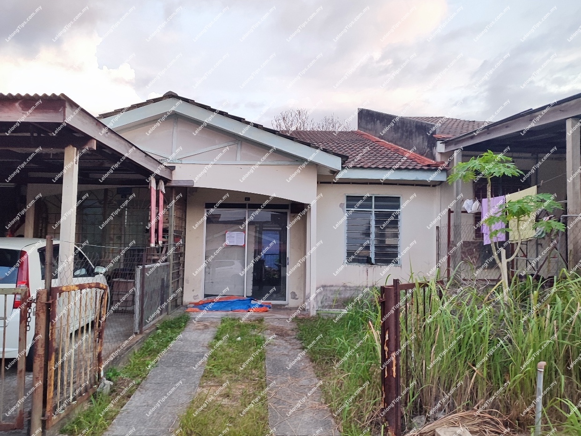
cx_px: 290
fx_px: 403
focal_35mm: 24
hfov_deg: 71.6
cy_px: 218
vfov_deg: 56.8
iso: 77
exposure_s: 1/33
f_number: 1.89
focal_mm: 5.89
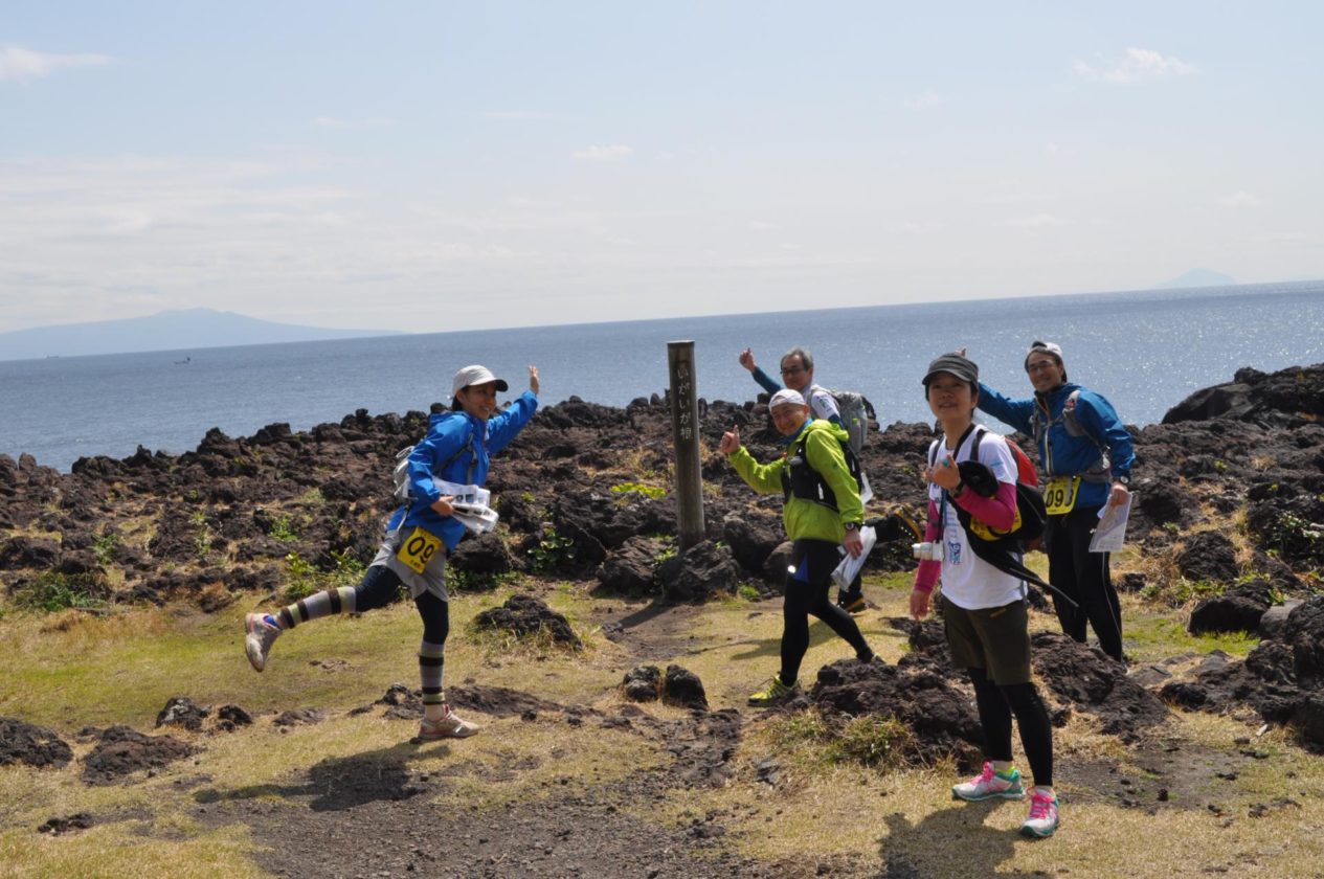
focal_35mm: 39
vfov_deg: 34.1
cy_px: 440
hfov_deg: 49.6
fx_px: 1432
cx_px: 662
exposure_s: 1/200
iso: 200
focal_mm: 26
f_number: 14
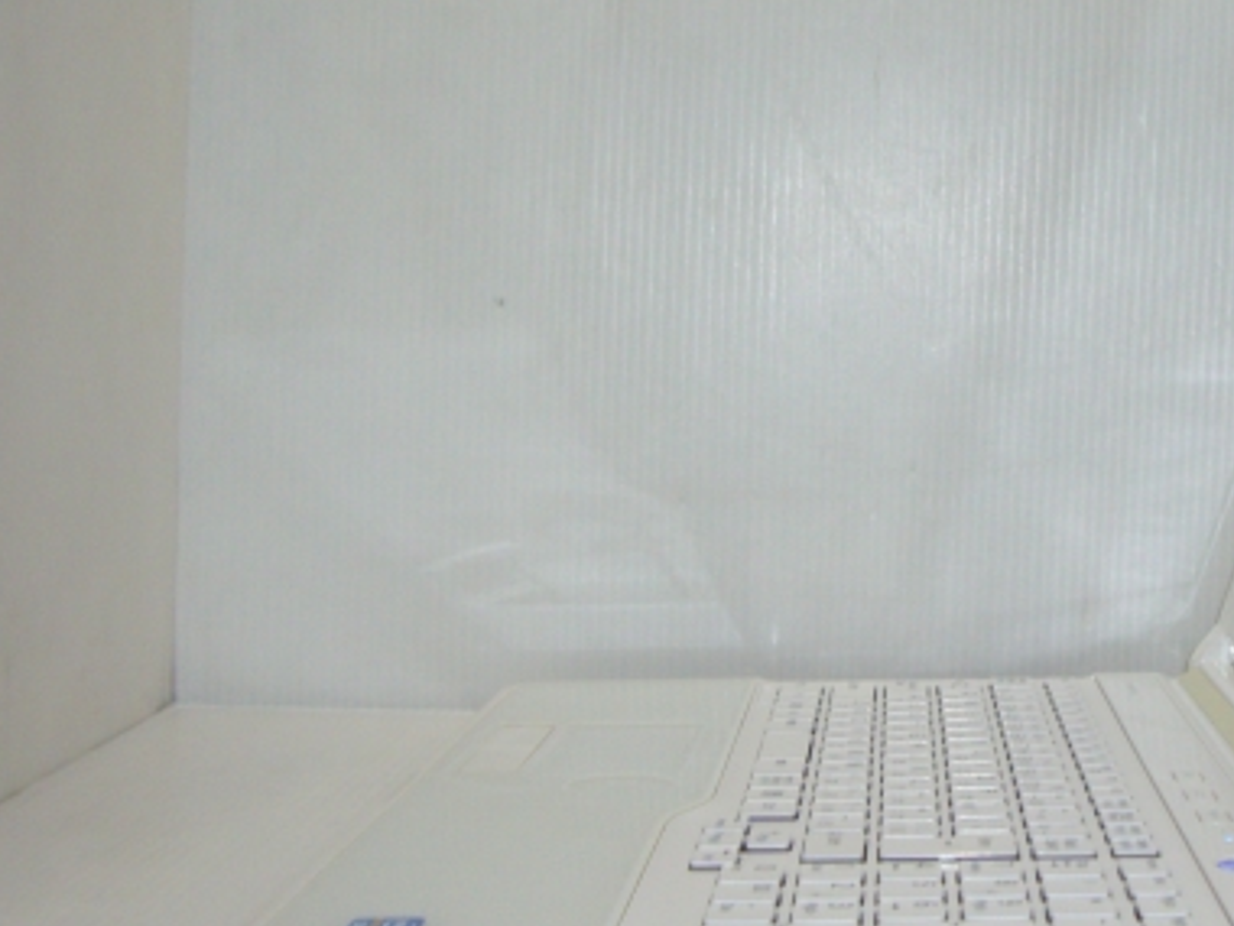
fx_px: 2281
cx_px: 1003
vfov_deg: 22.9
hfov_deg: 29.5
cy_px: 426
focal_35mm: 64
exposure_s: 1/125
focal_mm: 7.9
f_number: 2.8
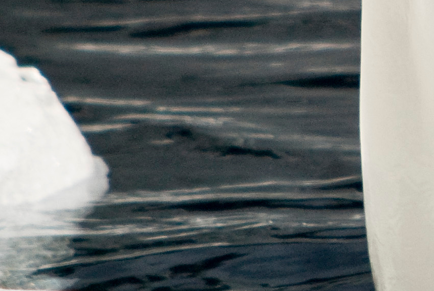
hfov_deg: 1.5
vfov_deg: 1.0
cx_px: 565
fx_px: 16539
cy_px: 65
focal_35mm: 1370
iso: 400
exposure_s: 1/1600
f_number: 5.6
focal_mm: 200
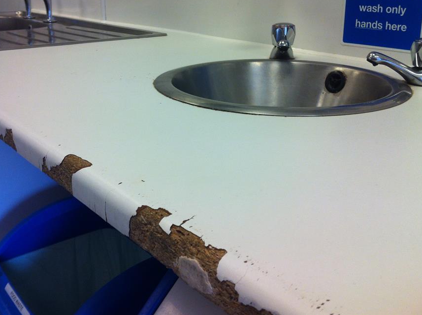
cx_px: 191
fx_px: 511
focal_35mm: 42
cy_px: 126
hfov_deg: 44.8
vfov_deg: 34.2
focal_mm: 3.85
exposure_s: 1/60
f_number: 2.8
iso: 80
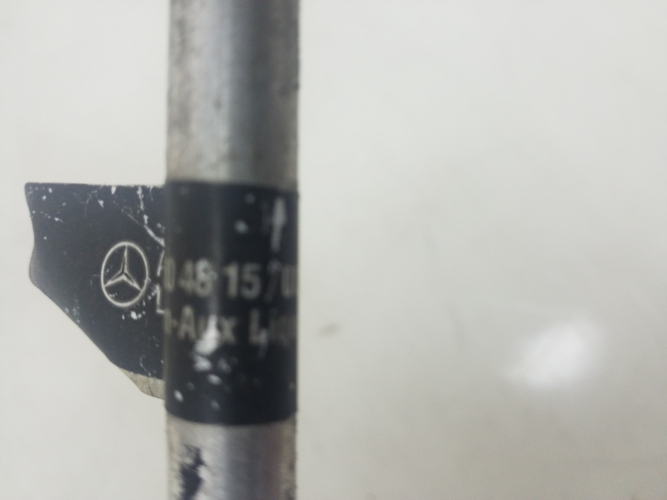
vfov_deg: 51.4
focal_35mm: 27
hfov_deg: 65.3
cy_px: 250
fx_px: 520
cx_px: 334
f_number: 1.9
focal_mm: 3.6
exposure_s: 1/50
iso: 125
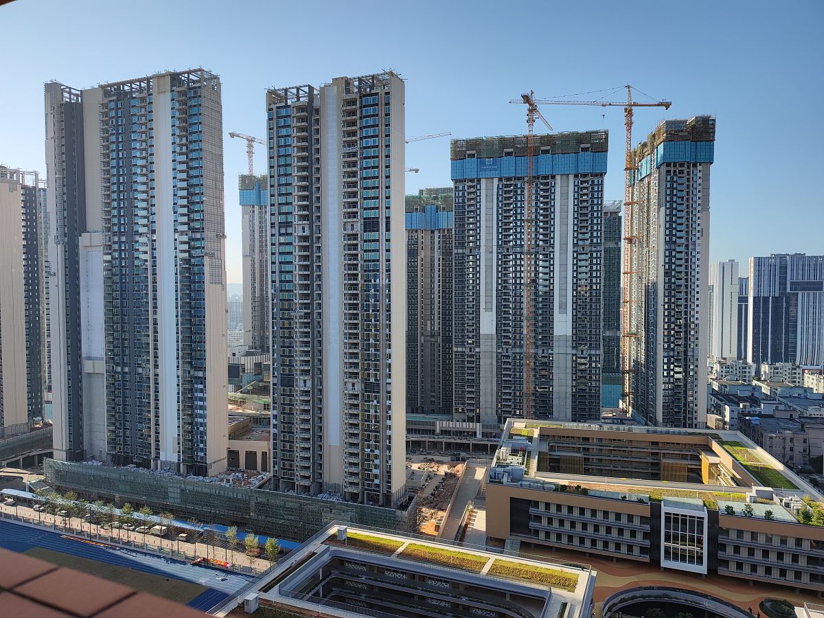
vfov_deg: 56.8
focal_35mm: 24
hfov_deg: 71.6
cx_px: 412
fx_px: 571
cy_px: 309
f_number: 1.85
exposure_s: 1/1830
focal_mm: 6.78
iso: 50
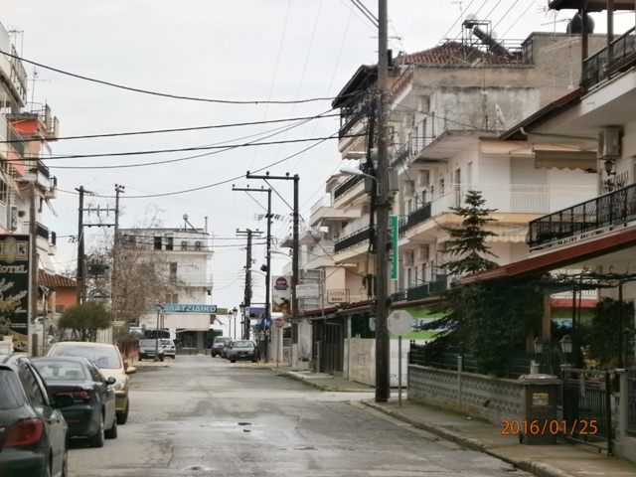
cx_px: 318
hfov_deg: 18.2
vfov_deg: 13.7
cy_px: 238
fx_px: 1984
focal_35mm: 108
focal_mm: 19.2
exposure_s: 1/200
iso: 100
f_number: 6.5
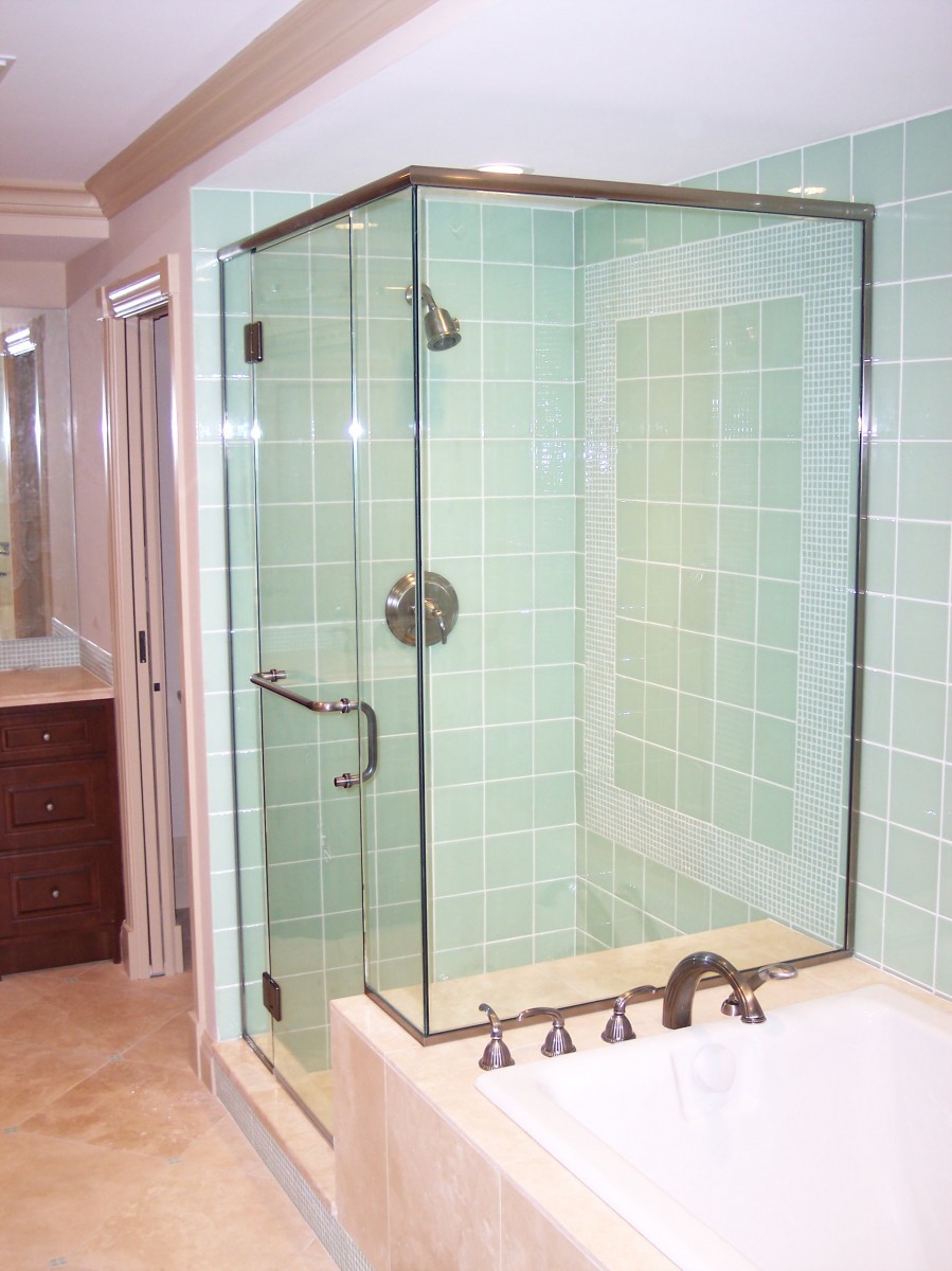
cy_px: 636
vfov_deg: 49.0
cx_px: 476
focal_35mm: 38
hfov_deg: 37.7
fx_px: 1394
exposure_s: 1/30
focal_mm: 8
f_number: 2.8
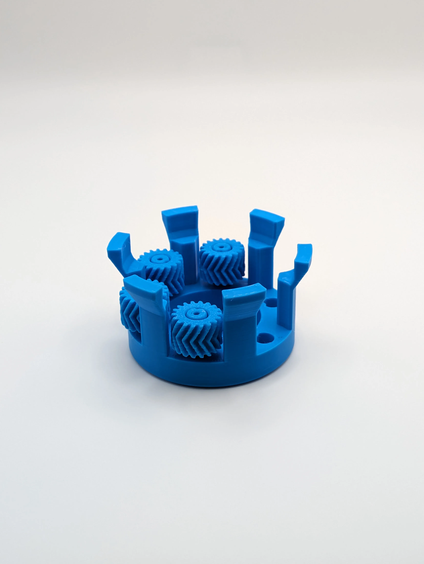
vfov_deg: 37.5
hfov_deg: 28.6
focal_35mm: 51
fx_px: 832
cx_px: 212
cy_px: 282
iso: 60
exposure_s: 1/224
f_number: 1.89
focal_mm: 5.43
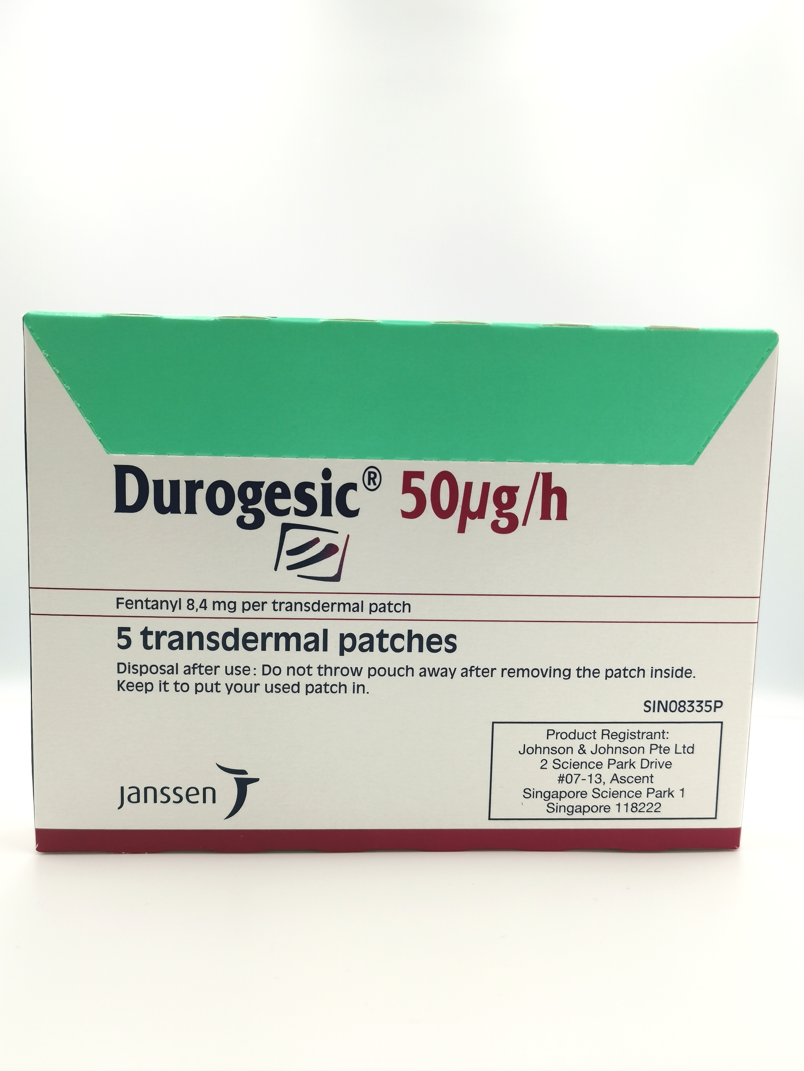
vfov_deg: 56.8
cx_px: 402
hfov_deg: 44.2
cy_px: 536
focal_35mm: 32
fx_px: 991
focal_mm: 5.58
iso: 50
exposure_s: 1/258
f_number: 1.8
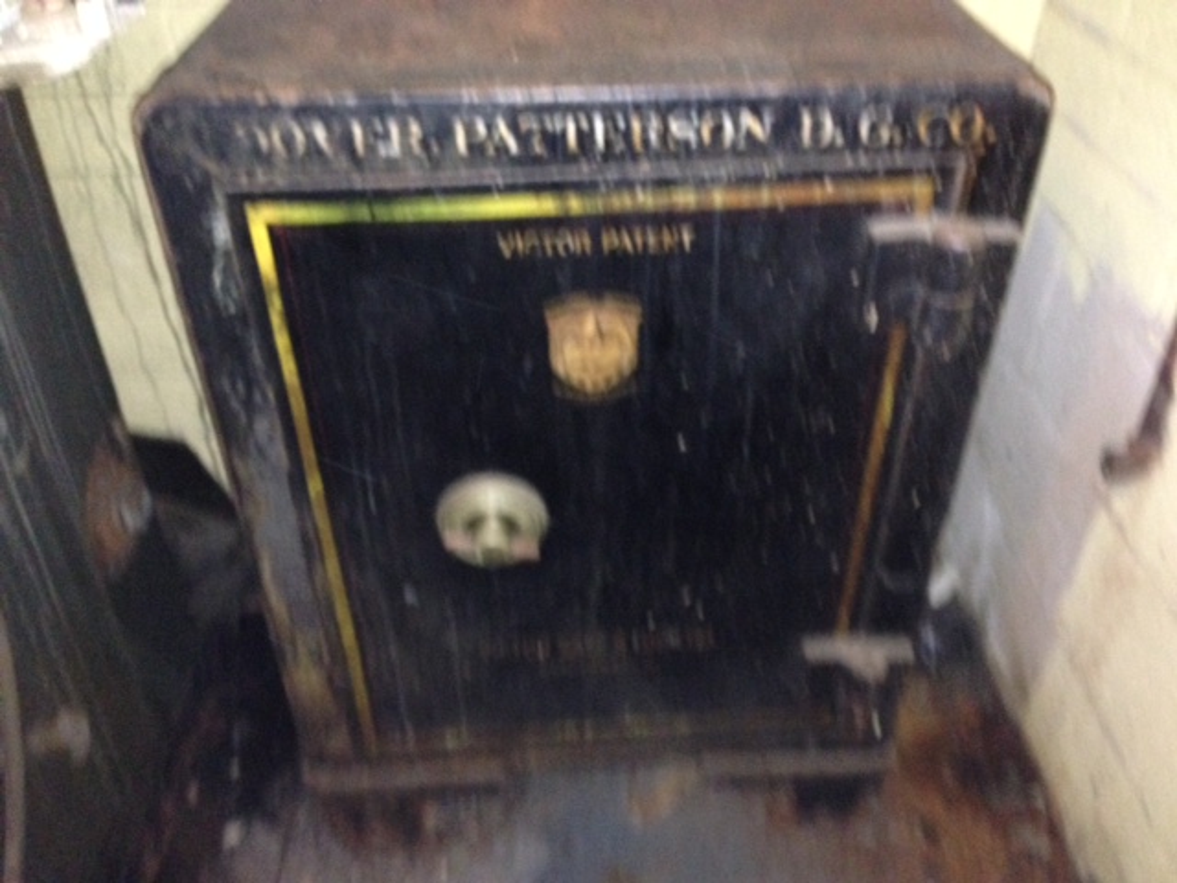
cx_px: 588
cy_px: 442
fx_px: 1122
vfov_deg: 42.9
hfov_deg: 55.4
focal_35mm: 33
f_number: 2.4
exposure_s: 1/16
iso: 640
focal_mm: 4.12
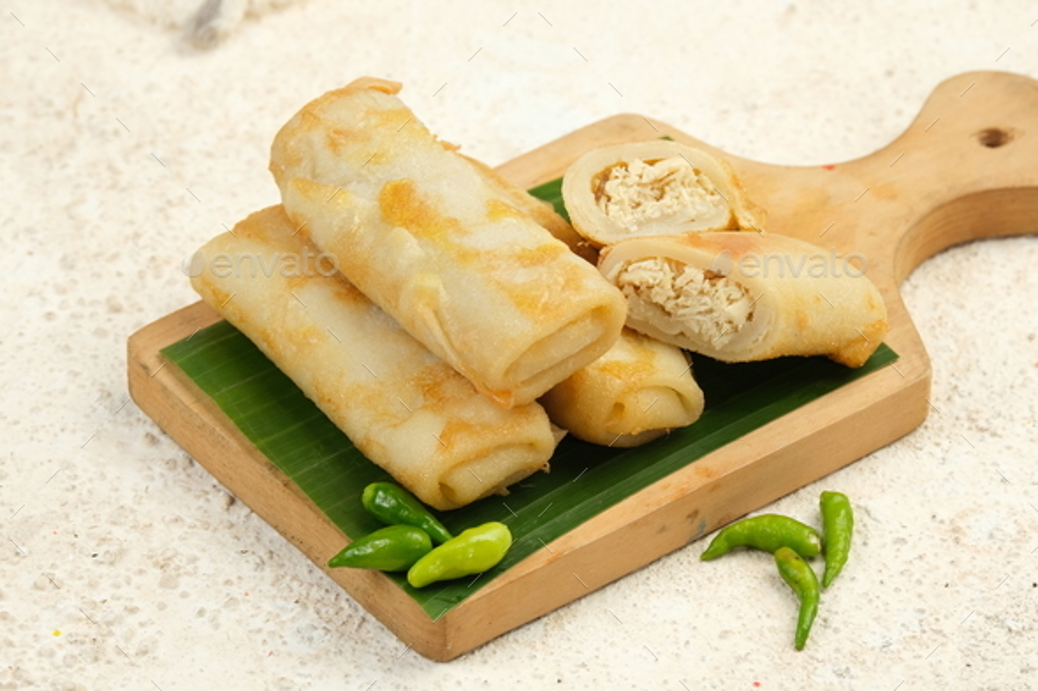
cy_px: 346
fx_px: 5275
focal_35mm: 183
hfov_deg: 11.2
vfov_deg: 7.5
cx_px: 519
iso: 160
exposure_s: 1/125
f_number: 10
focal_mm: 121.8
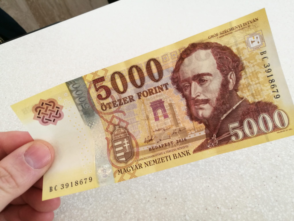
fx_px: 229
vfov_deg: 51.4
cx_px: 147
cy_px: 110
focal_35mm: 27
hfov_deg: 65.3
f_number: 2.2
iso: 100
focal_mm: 4.5
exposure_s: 1/50
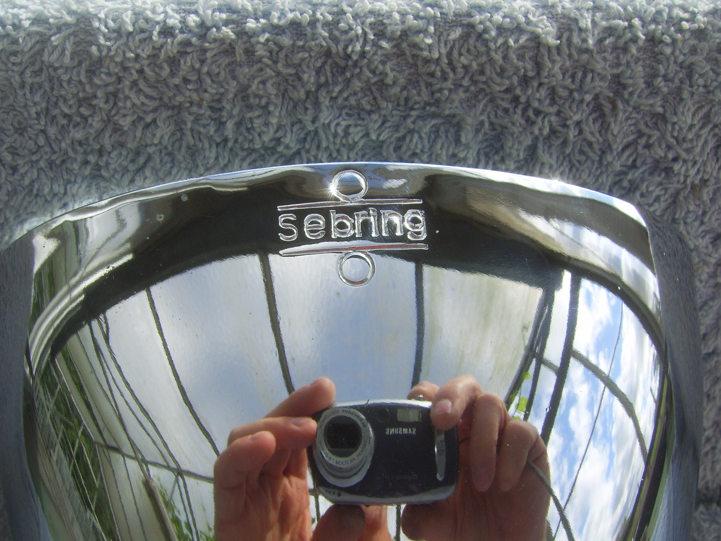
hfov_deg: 47.9
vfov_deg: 36.8
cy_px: 270
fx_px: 812
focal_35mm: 39
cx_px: 351
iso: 50
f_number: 6.4
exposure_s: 1/160
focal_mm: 7.8
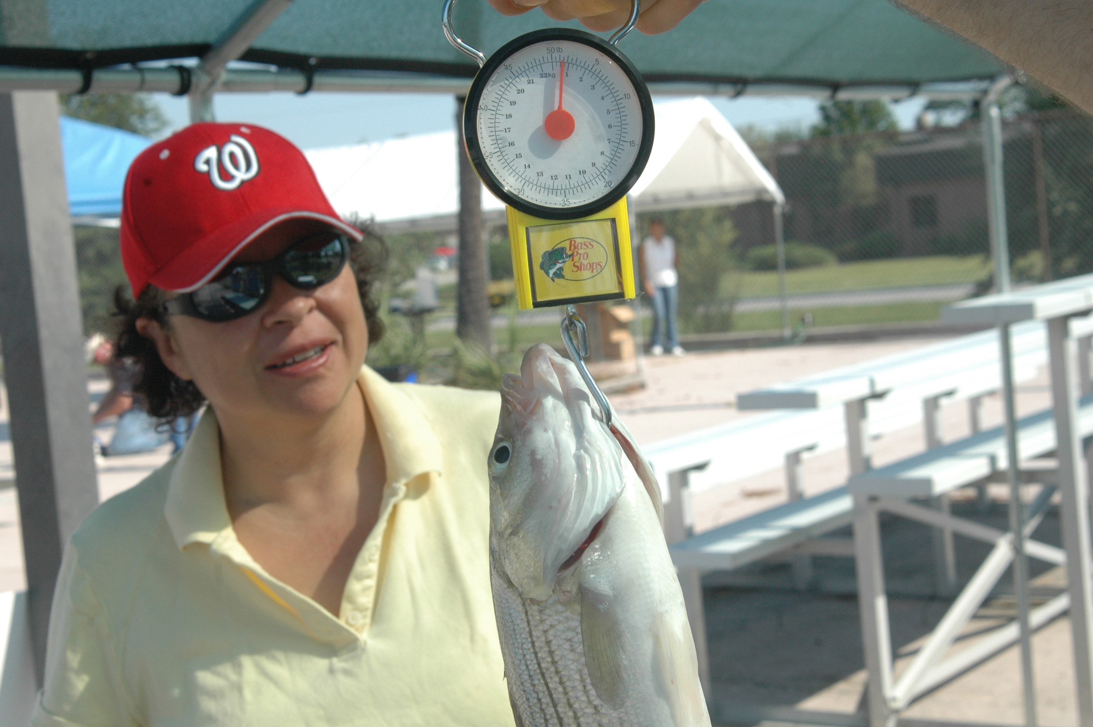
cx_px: 546
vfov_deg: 19.7
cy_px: 364
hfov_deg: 29.3
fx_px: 2093
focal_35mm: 69
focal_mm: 46
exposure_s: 1/320
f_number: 11
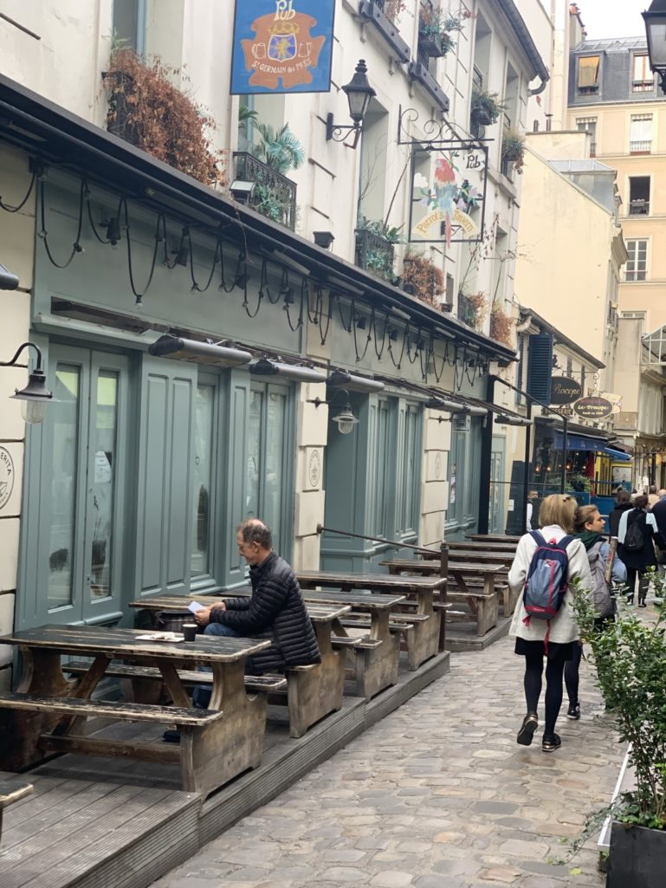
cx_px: 333
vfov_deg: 36.8
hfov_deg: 28.0
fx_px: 1334
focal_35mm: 52
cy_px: 444
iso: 32
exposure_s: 1/122
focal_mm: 6
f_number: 2.4
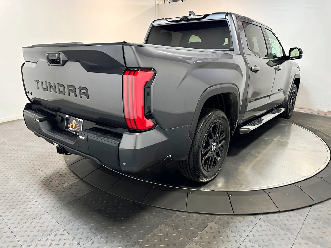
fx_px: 229
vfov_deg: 56.8
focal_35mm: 24
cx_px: 166
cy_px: 124
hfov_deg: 71.6
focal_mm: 6.86
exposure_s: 1/60
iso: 800
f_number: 1.78
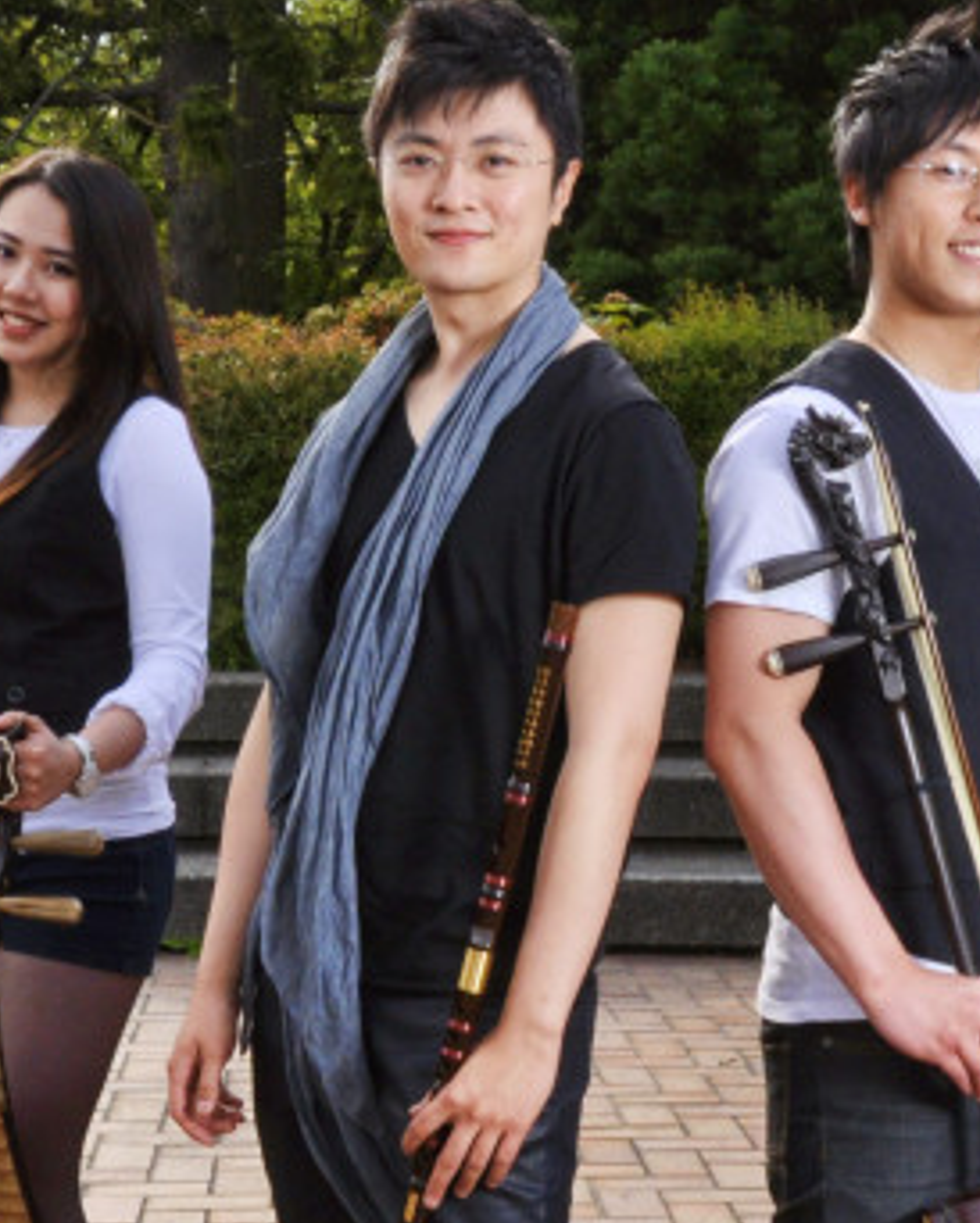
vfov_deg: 21.4
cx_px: 547
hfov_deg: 17.4
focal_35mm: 88
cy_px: 955
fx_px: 3202
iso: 250
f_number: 18
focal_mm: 21
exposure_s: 1/100
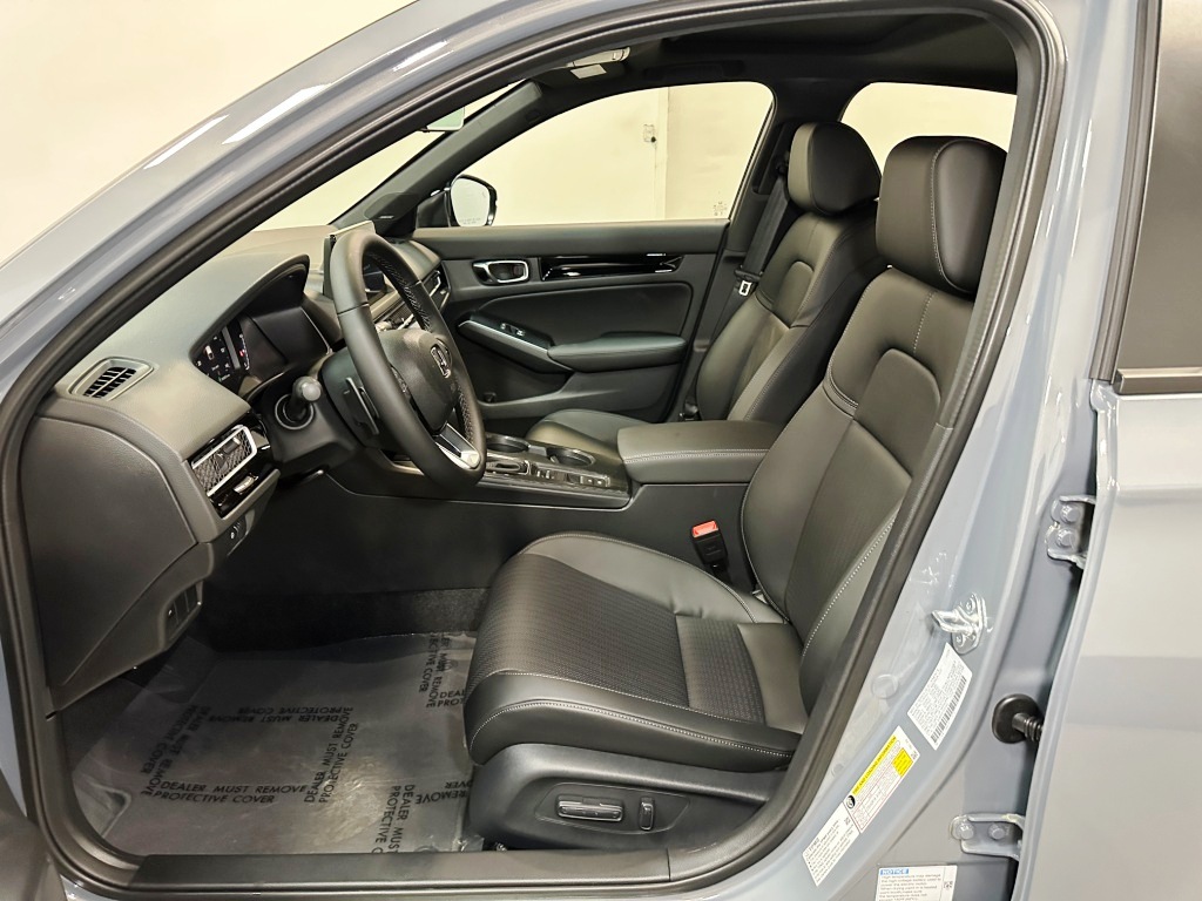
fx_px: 833
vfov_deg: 56.8
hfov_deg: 71.6
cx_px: 601
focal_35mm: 24
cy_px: 450
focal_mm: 6.86
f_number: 1.78
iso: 1000
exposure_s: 1/40
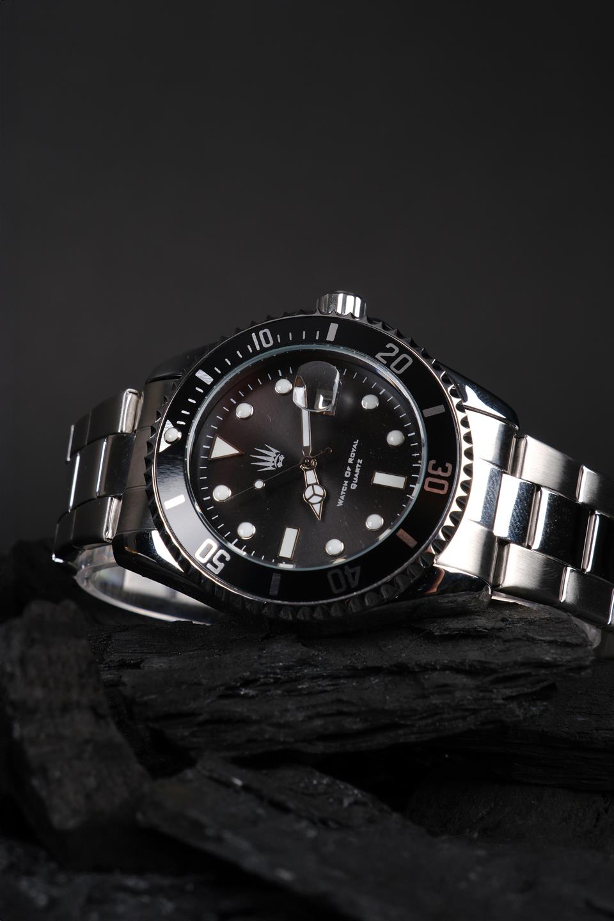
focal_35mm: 101
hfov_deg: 13.6
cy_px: 460
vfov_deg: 20.2
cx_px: 307
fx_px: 2584
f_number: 8
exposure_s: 1/80
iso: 400
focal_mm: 67.5
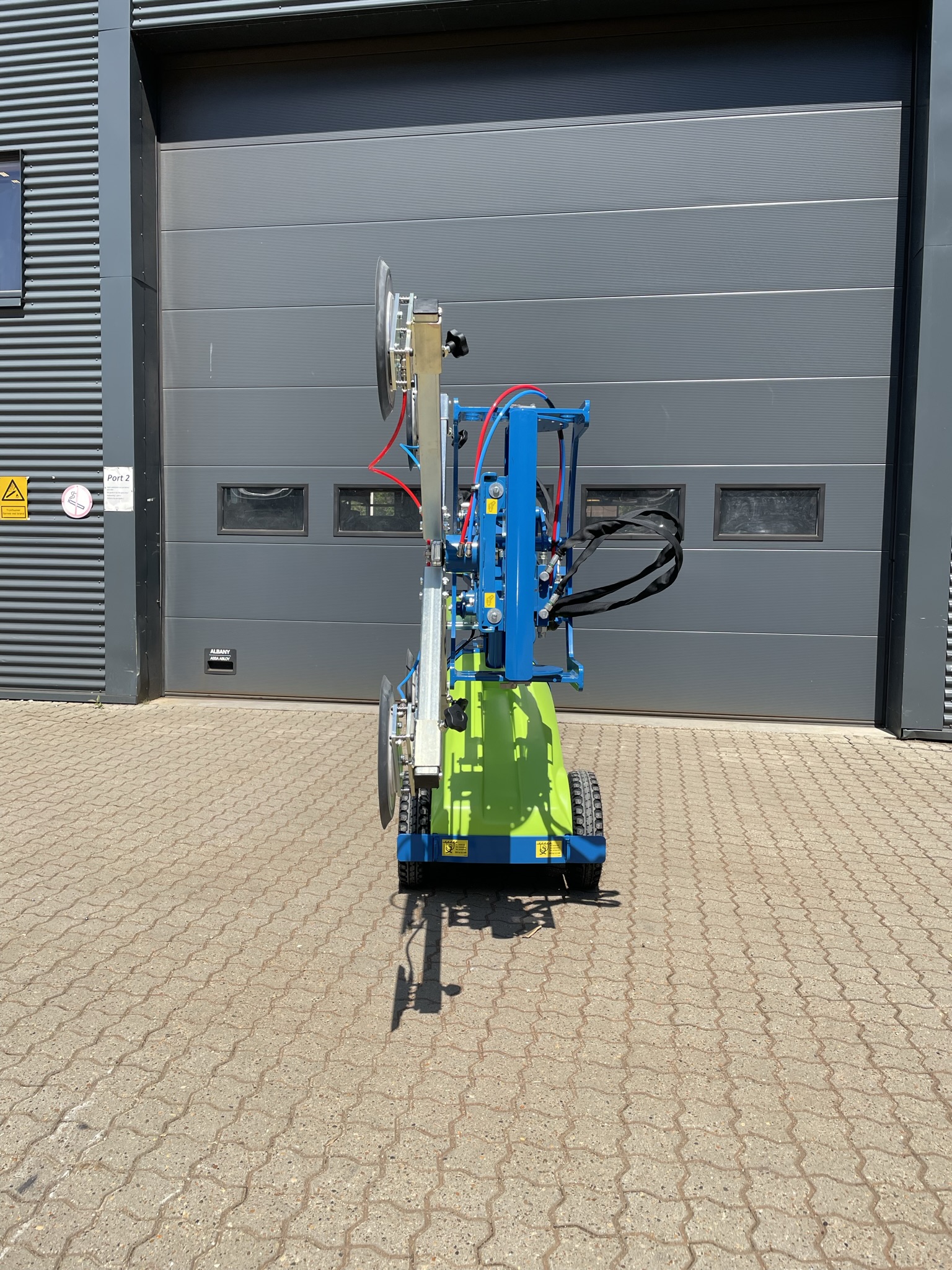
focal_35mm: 26
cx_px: 476
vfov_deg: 67.3
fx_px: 953
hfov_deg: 53.1
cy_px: 635
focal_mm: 4.2
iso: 32
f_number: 1.6
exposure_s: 1/2681
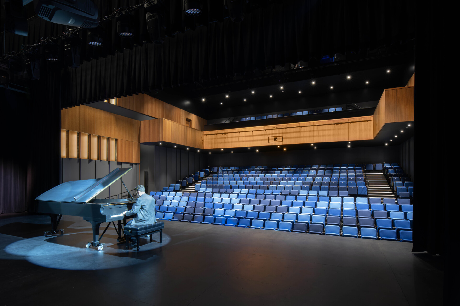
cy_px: 153
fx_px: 243
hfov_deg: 86.9
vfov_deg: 64.6
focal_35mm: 19
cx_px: 230
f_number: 16
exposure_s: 15
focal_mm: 19
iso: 100
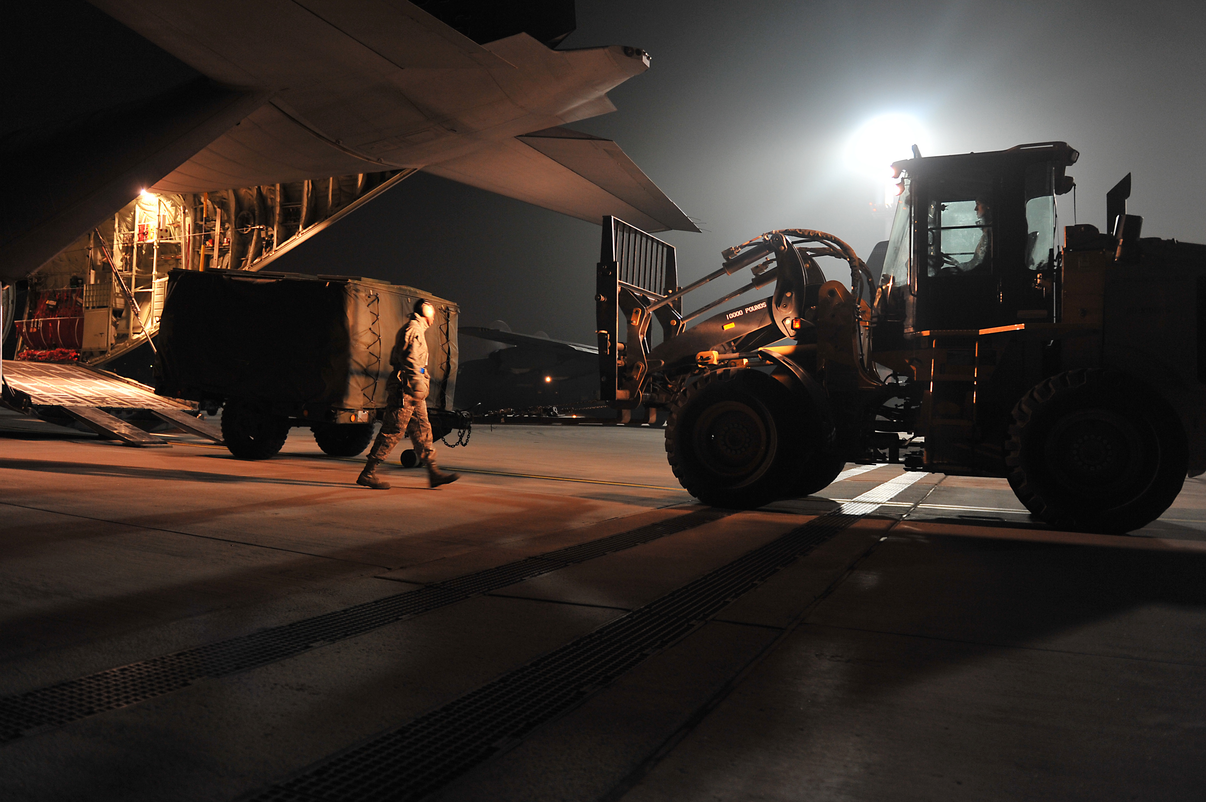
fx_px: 803
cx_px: 603
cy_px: 401
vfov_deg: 53.1
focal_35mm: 24
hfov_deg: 73.8
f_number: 2.8
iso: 1000
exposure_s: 1/30
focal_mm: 24
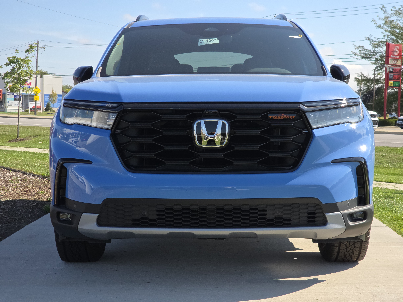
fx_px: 803
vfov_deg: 21.3
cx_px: 202
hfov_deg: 28.2
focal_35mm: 69
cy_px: 151
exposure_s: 1/1343
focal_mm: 7.9
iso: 50
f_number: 2.4
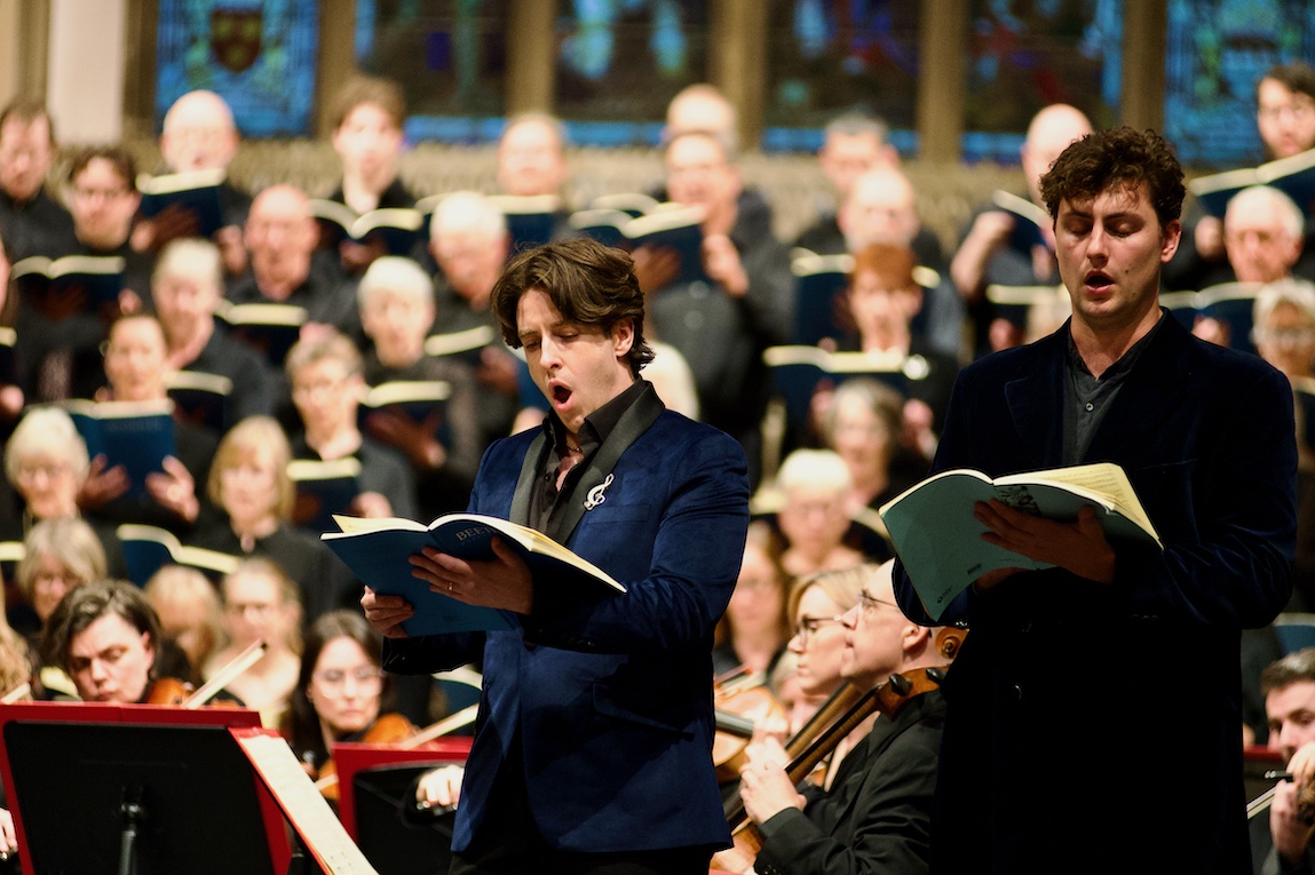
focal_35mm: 261
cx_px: 672
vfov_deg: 5.3
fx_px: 9529
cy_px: 425
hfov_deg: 7.9
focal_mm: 200
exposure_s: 1/250
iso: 3200
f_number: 2.8
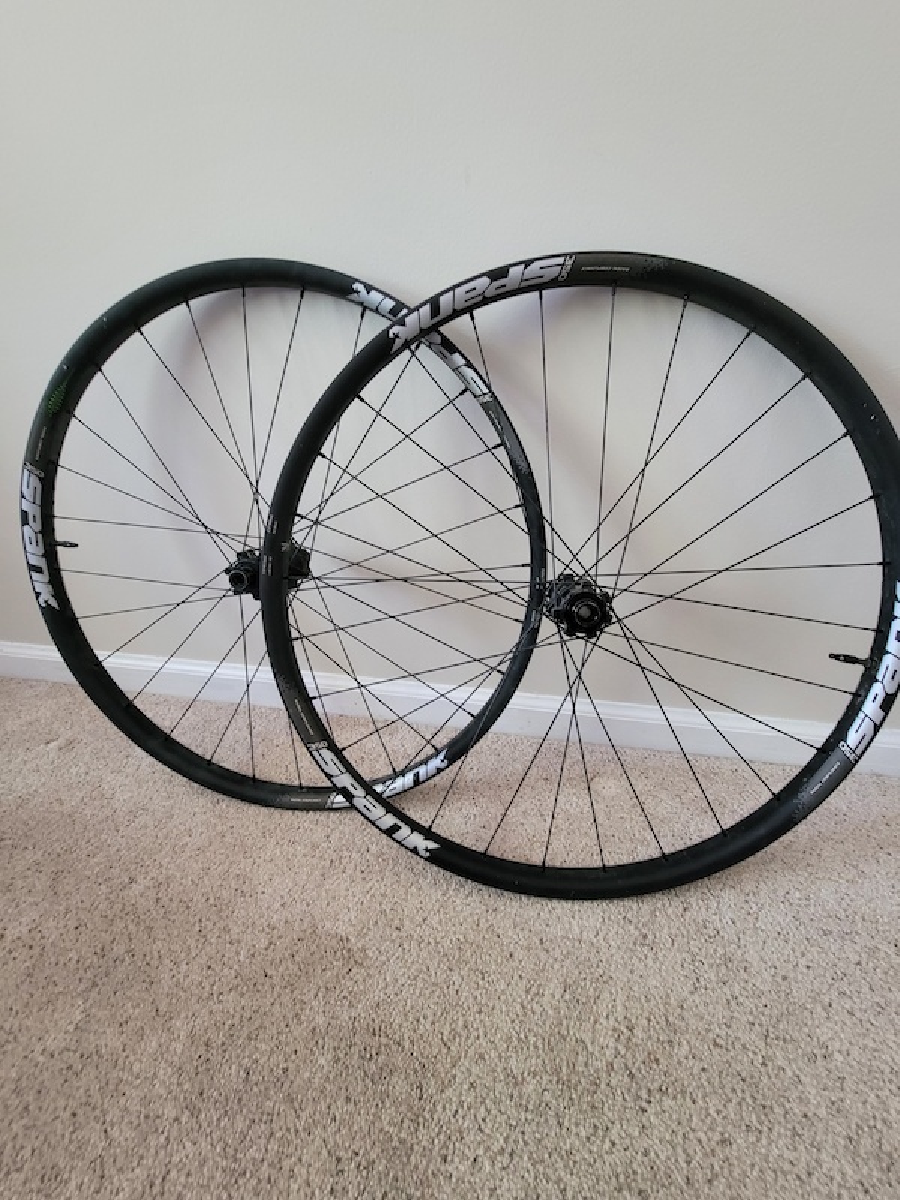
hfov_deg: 89.9
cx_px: 450
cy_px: 600
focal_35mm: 13
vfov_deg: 106.2
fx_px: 451
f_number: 2.2
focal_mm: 2.2
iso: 640
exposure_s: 1/30
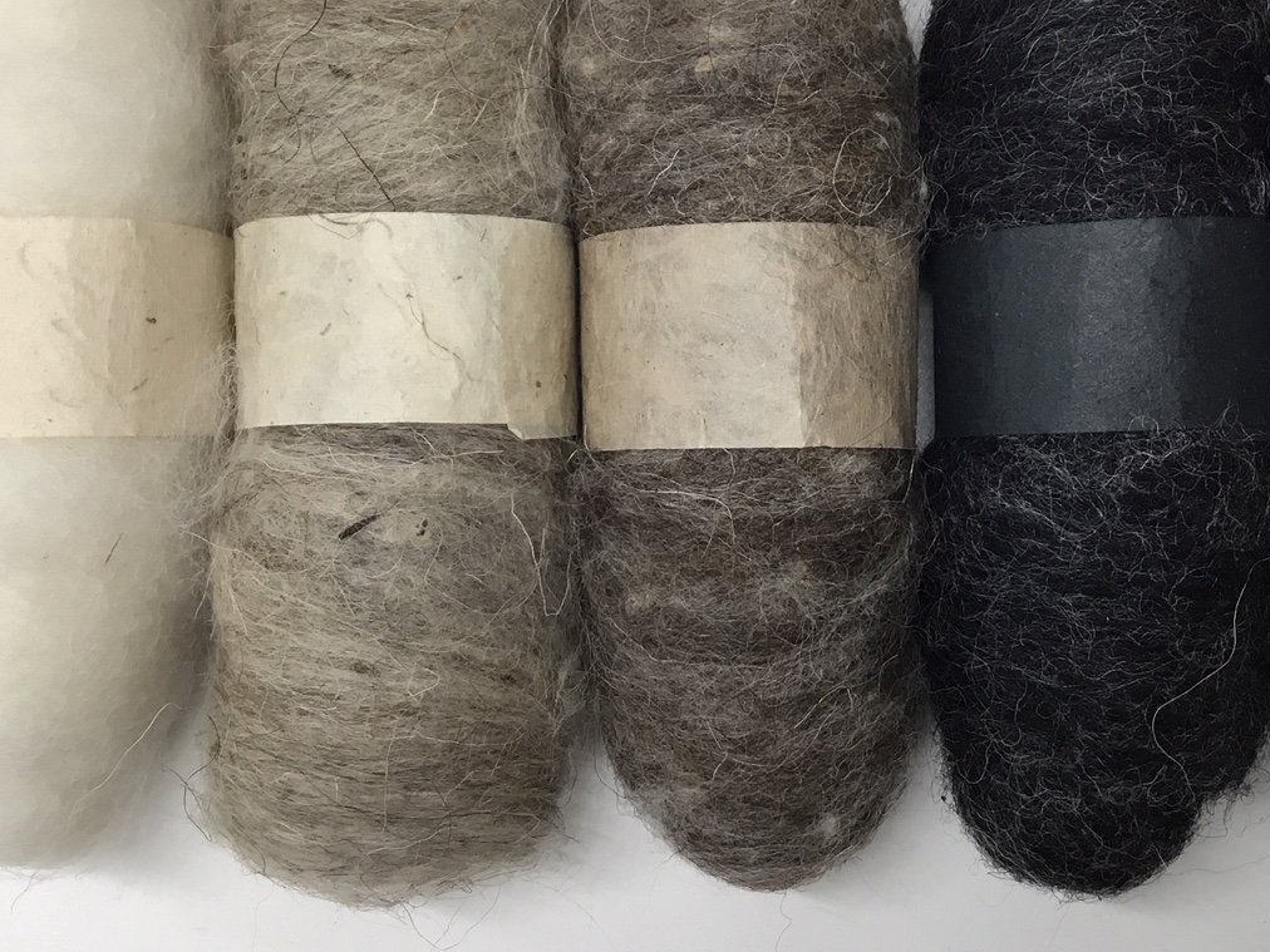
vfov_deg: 29.0
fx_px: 1834
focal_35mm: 50
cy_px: 376
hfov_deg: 38.0
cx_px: 793
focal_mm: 3.3
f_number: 2.4
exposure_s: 1/33
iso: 25
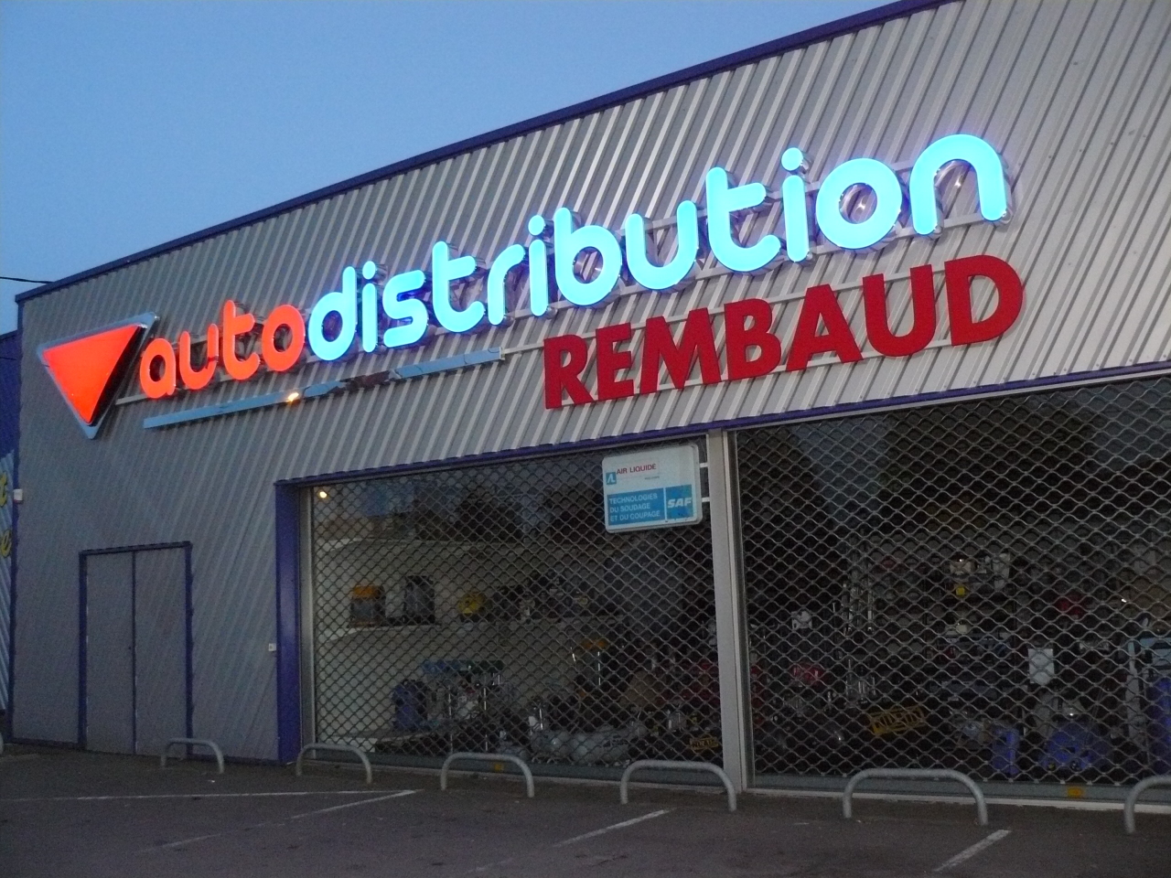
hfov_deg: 51.4
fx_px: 1218
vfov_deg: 39.7
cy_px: 439
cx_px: 586
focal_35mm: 36
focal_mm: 6
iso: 400
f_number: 2.8
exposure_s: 1/30
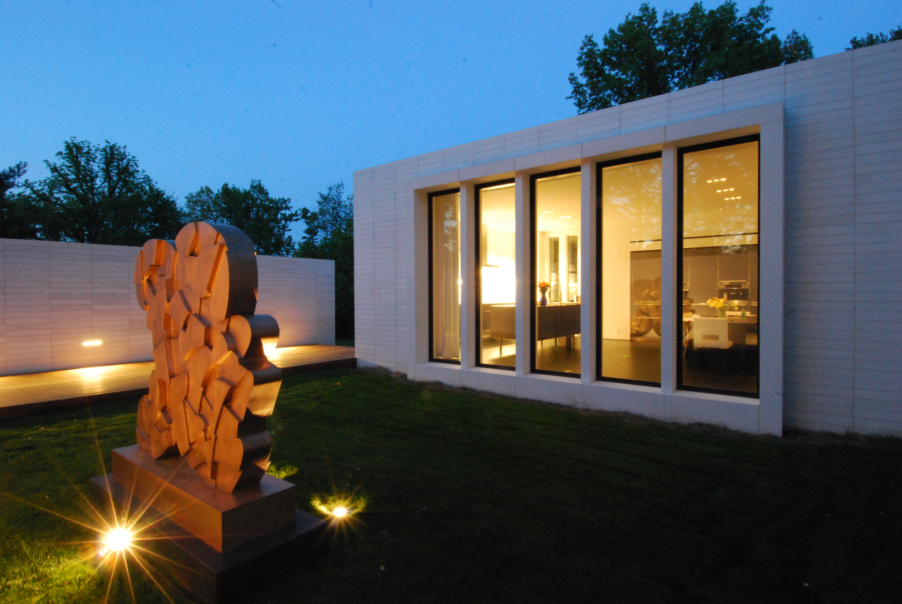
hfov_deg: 89.9
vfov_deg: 67.5
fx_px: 452
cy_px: 302
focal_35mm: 18
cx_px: 451
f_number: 22
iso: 1600
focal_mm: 12
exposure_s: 2.5
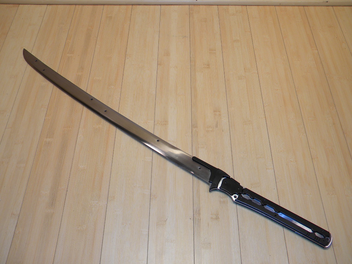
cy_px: 132
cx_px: 176
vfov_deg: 39.7
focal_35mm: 36
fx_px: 366
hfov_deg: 51.4
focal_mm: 6.4
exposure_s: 1/56.8
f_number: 3.7
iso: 80
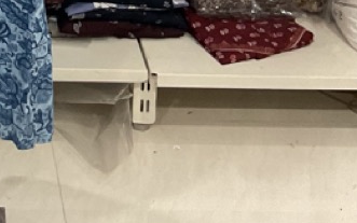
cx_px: -95
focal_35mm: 119
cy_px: -317
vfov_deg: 9.7
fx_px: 1158
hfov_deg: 16.6
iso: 125
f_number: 1.8
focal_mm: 3
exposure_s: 1/50
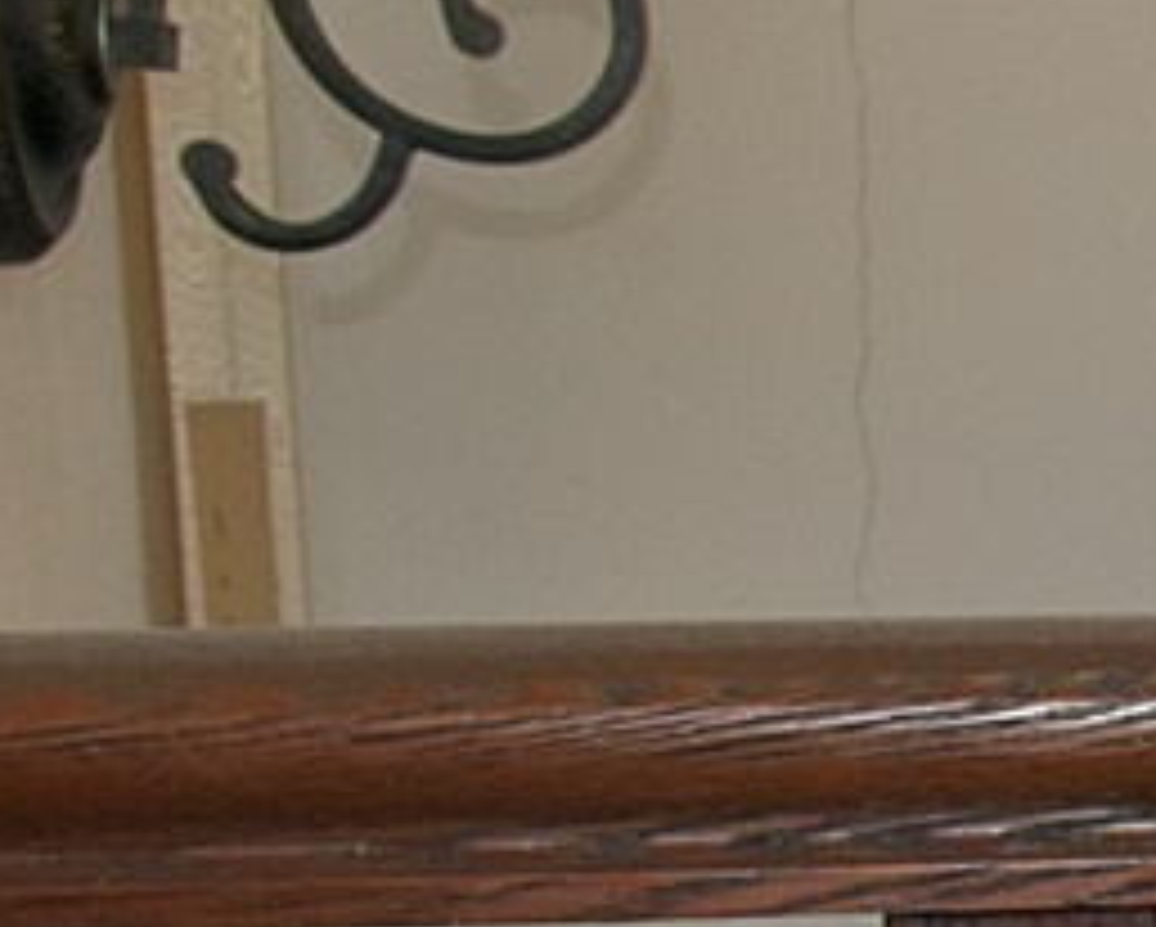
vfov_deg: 9.9
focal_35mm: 154
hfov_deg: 10.7
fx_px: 5273
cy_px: 1055
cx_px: 2762
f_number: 18
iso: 1600
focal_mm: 22
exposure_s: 1/15
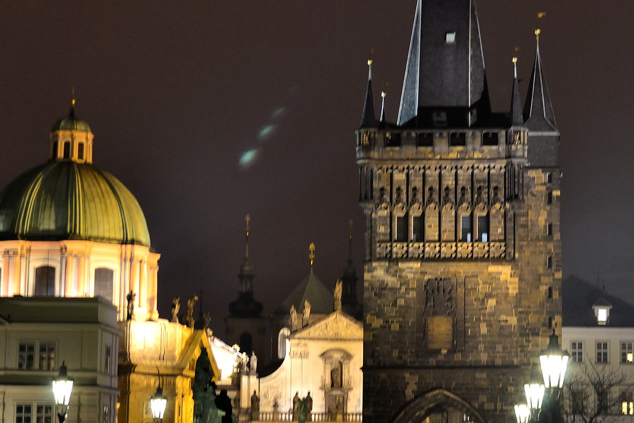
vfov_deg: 15.7
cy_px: 258
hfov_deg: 23.3
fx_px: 1532
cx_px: 404
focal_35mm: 87
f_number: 5.6
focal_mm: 32
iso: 800
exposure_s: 1/2.5
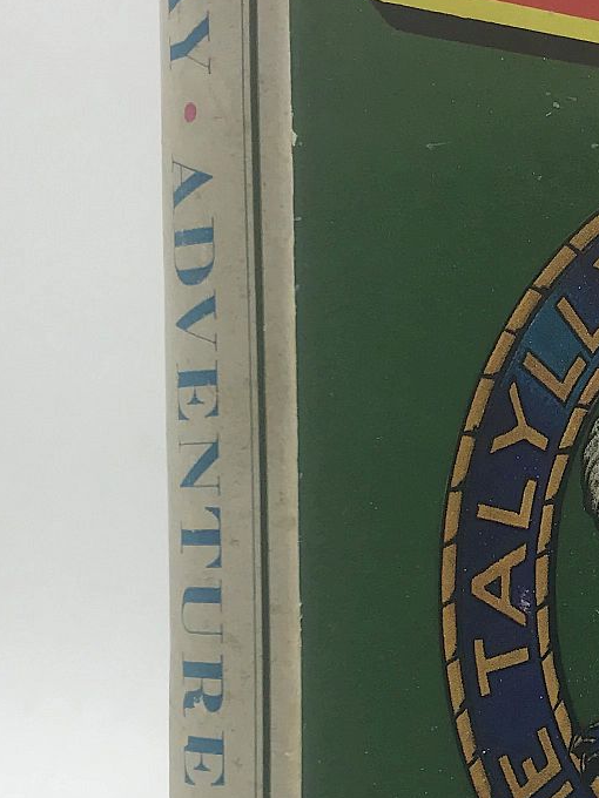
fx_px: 1915
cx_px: 574
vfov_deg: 23.5
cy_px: 529
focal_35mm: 83
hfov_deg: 17.4
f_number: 1.8
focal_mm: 3.99
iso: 20
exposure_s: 1/368
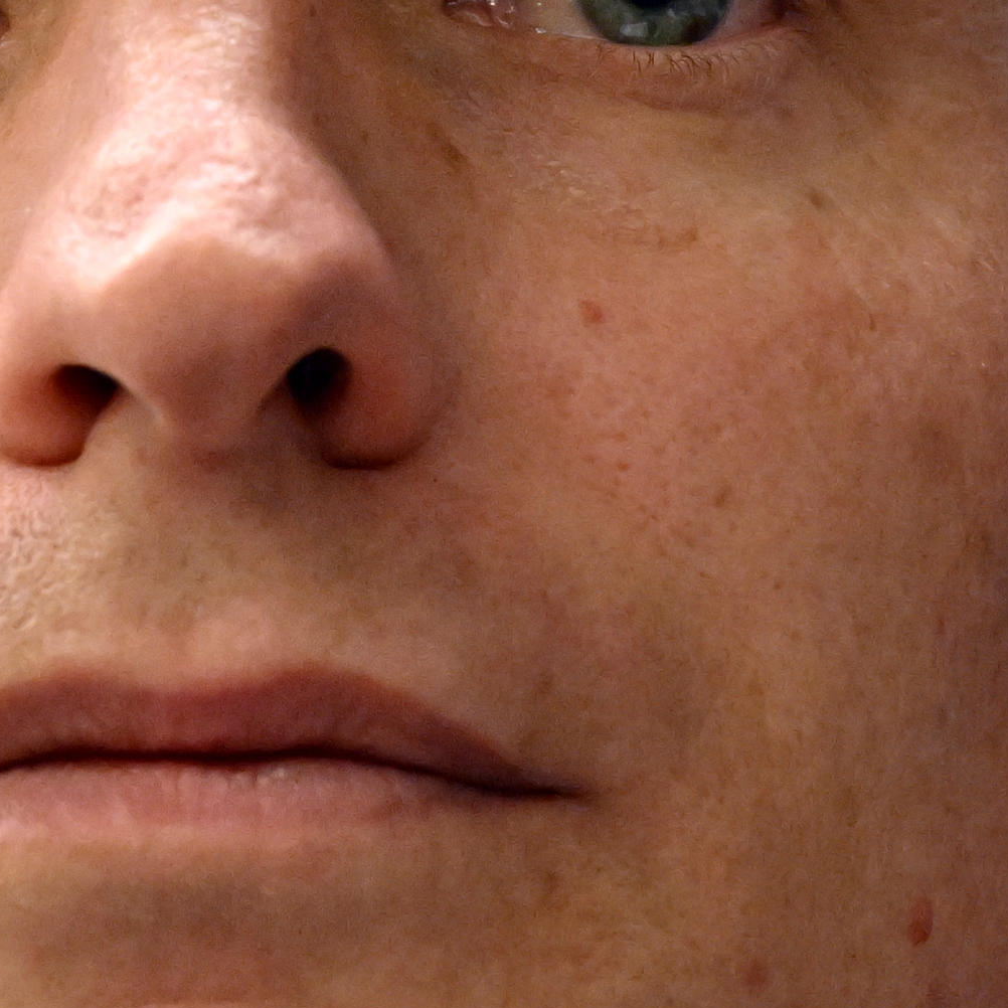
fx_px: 27937
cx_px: 358
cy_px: 332
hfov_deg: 2.1
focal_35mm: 848
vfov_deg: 2.1
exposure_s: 1/200
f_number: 4.5
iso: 5000
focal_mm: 200
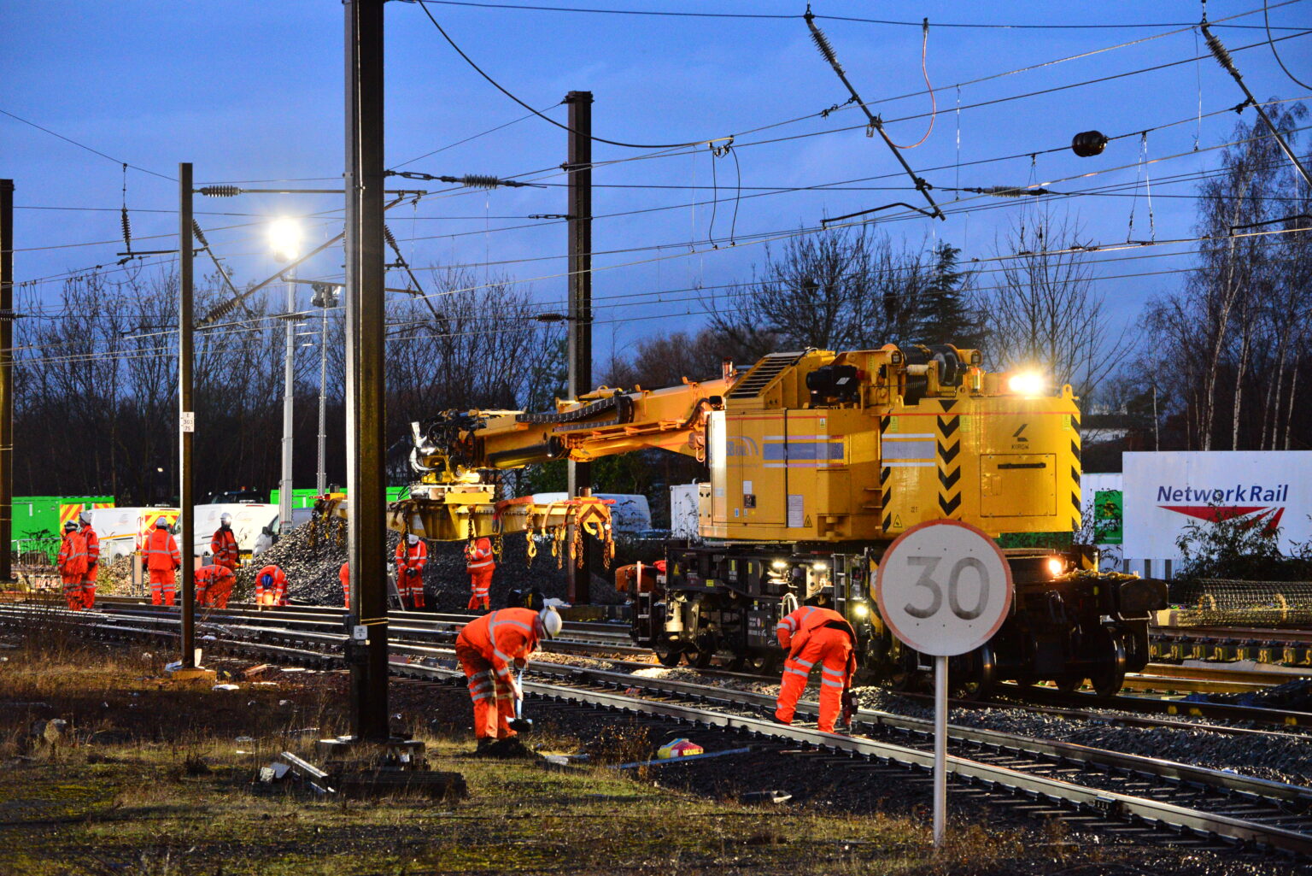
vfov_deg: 9.8
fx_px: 5103
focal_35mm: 140
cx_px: 656
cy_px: 438
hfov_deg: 14.6
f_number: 7.1
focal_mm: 140
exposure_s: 1/20
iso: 2500
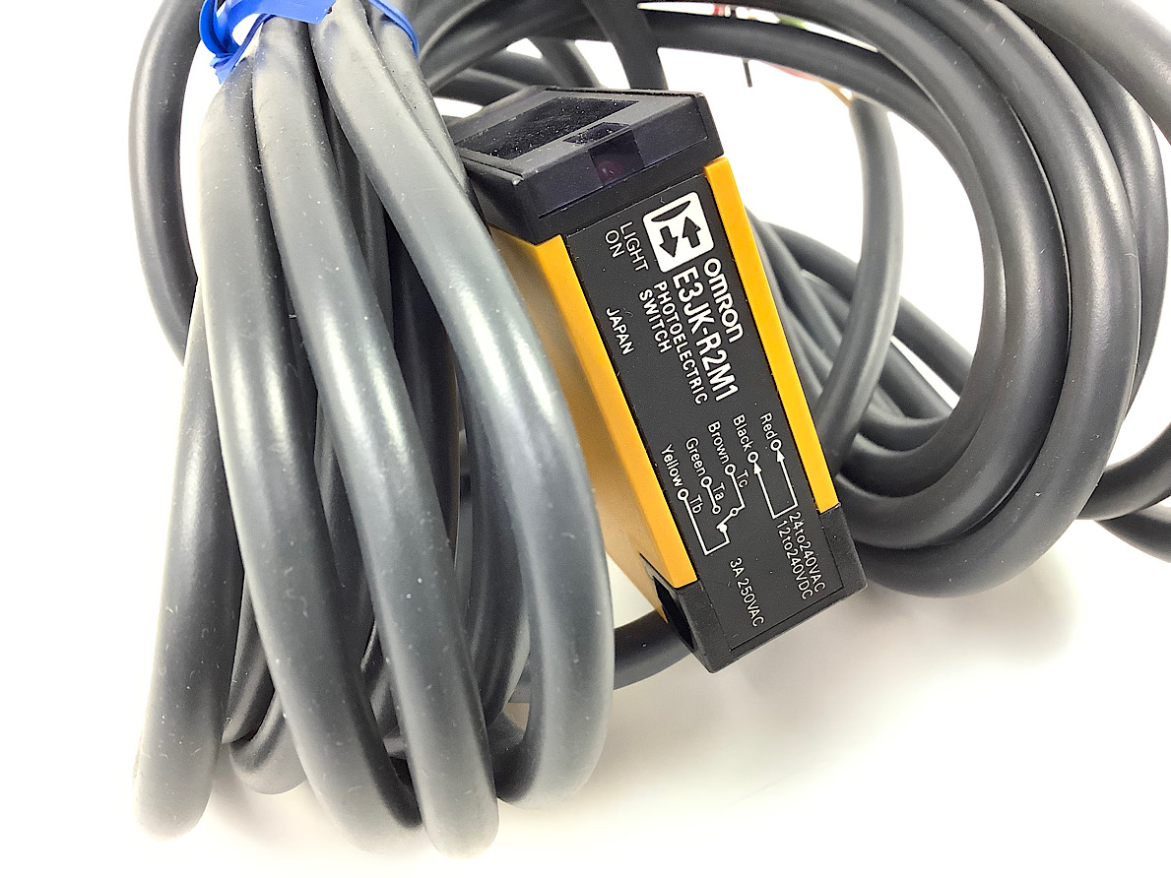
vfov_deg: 45.4
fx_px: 1049
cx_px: 586
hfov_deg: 58.3
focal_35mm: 31
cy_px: 439
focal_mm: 3.3
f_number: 2.4
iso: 400
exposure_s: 1/50
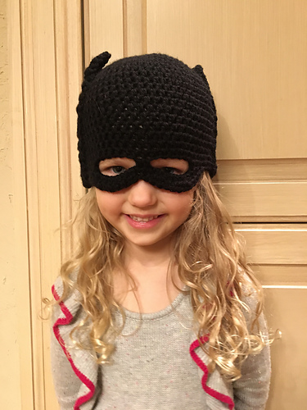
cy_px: 205
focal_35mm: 29
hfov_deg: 48.2
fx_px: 343
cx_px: 154
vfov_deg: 61.7
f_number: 2.2
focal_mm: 4.15
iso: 400
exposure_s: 1/15
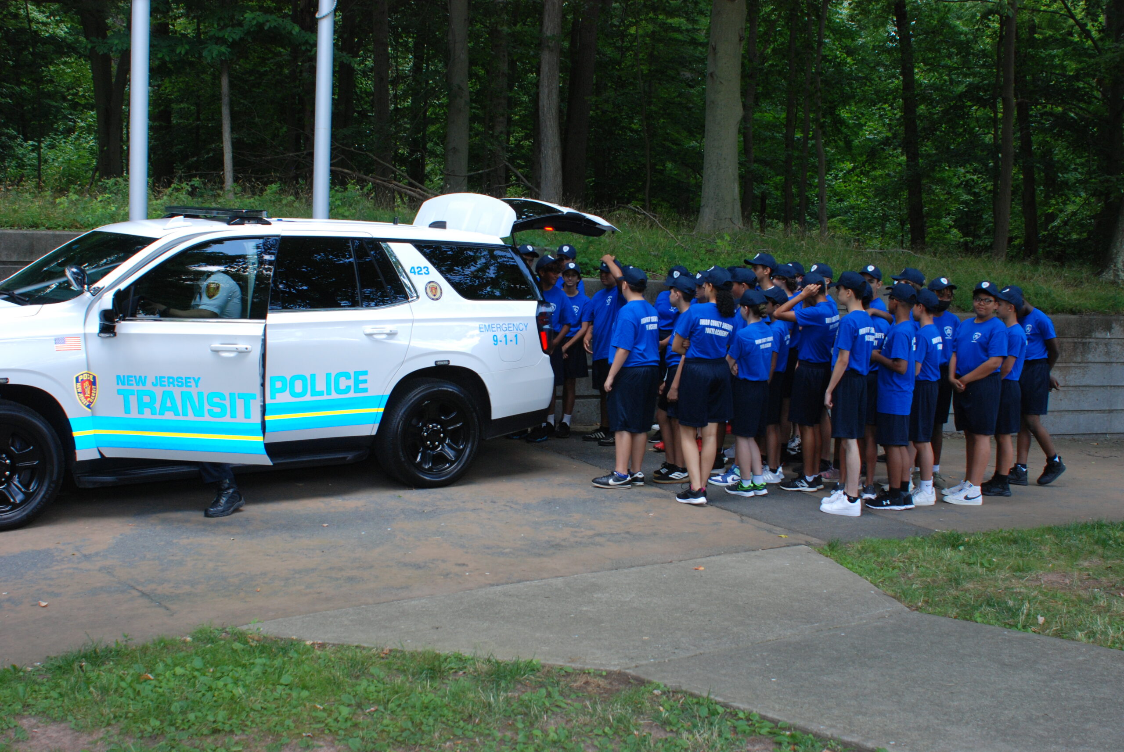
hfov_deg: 46.3
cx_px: 562
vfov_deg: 32.0
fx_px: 1313
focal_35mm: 42
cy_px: 376
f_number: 5.6
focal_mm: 28
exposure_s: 1/100
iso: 400
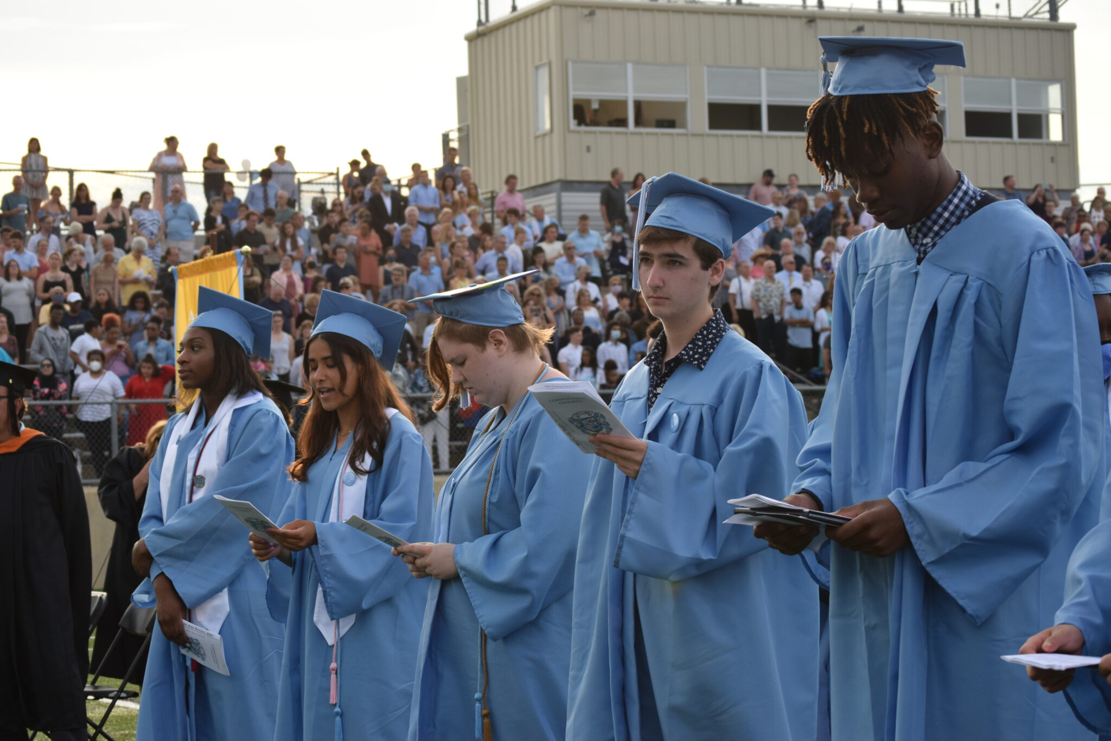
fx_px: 2778
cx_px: 556
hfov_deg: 22.6
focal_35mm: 90
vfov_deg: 15.2
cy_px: 370
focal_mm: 60
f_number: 8
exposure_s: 1/250
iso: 250
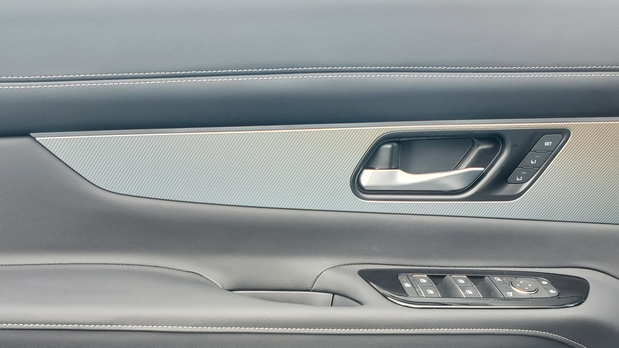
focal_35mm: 40
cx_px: 283
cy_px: 300
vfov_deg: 28.8
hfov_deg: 50.4
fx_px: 657
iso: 50
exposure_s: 1/215
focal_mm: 4.3
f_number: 2.4
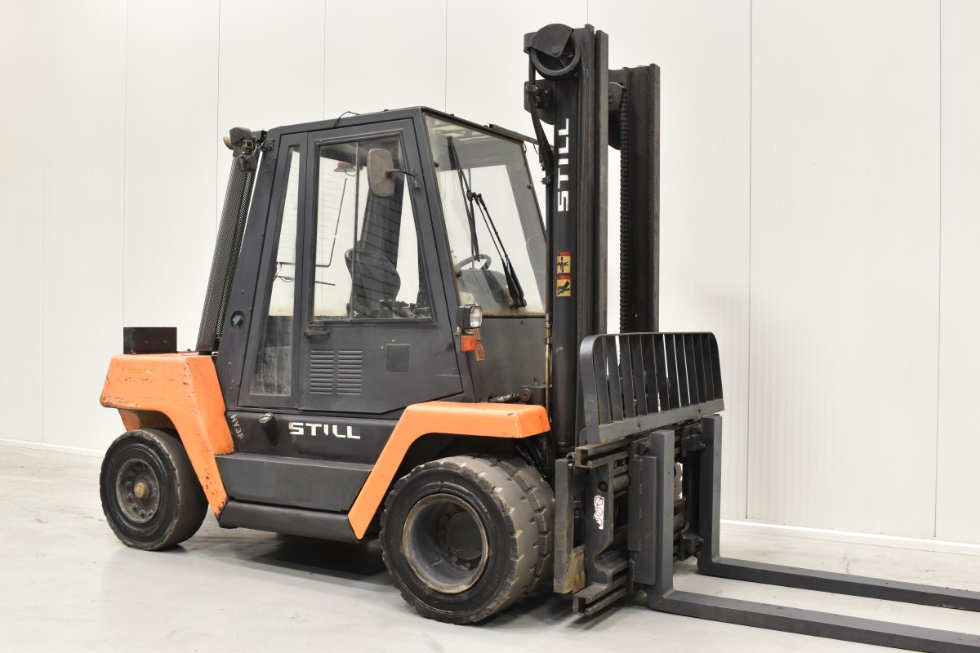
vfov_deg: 36.9
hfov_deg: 53.1
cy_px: 326
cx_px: 490
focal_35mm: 36
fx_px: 980
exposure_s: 1/13
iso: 1000
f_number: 7.1
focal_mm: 24
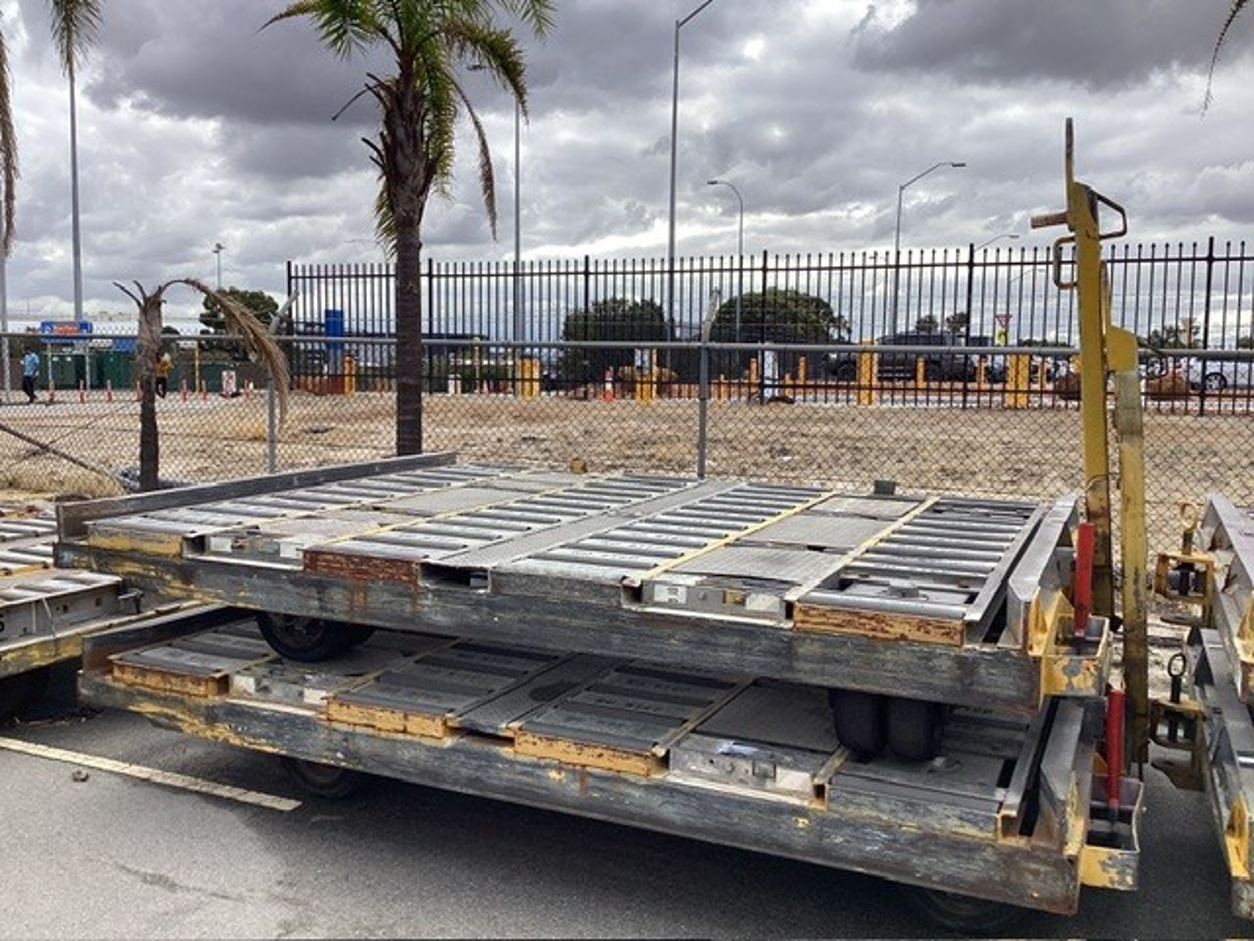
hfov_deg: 58.4
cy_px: 470
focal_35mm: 31
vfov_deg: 45.4
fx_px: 1123
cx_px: 627
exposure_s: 1/1045
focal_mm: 3.3
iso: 25
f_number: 2.4
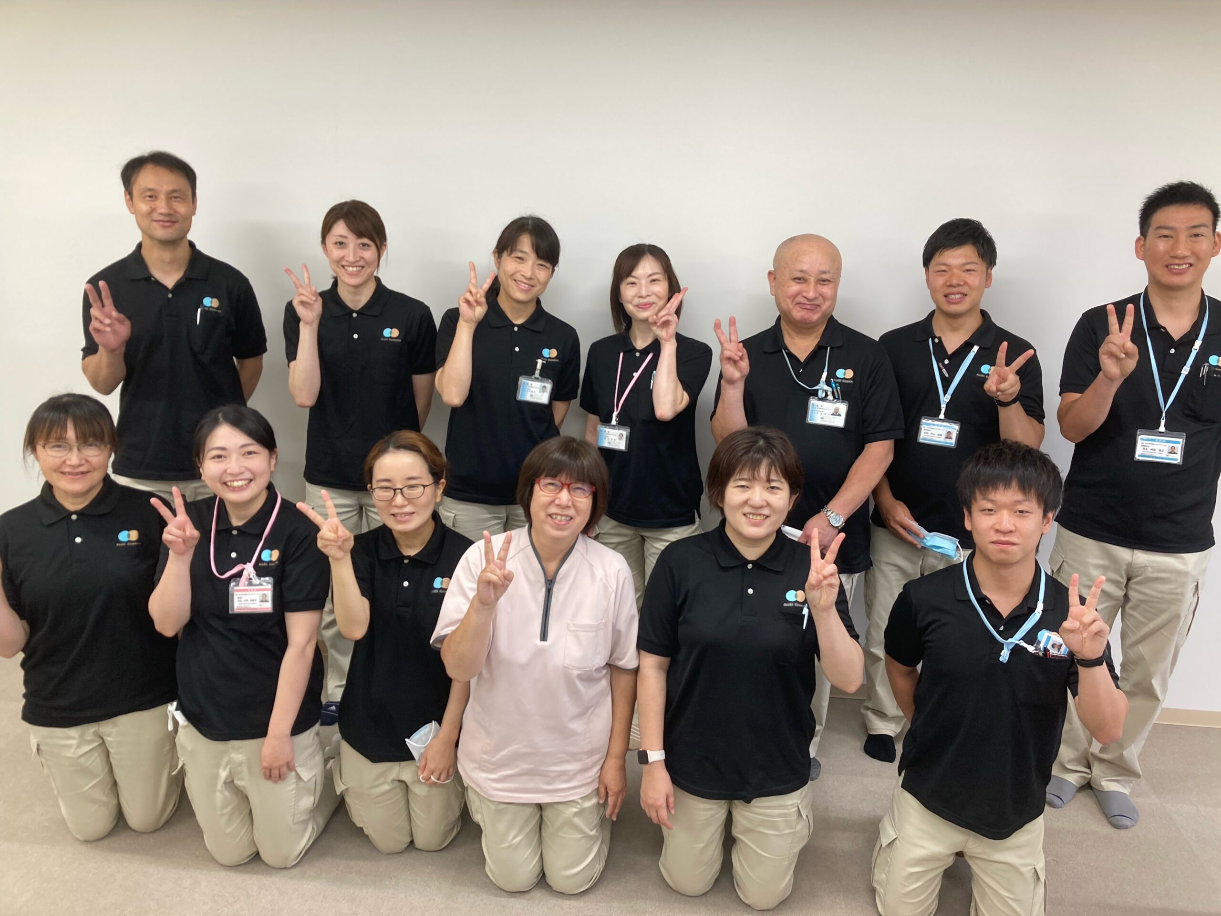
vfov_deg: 49.7
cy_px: 458
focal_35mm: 28
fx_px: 988
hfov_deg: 63.4
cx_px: 610
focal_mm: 3.99
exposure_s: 1/50
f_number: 1.8
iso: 50
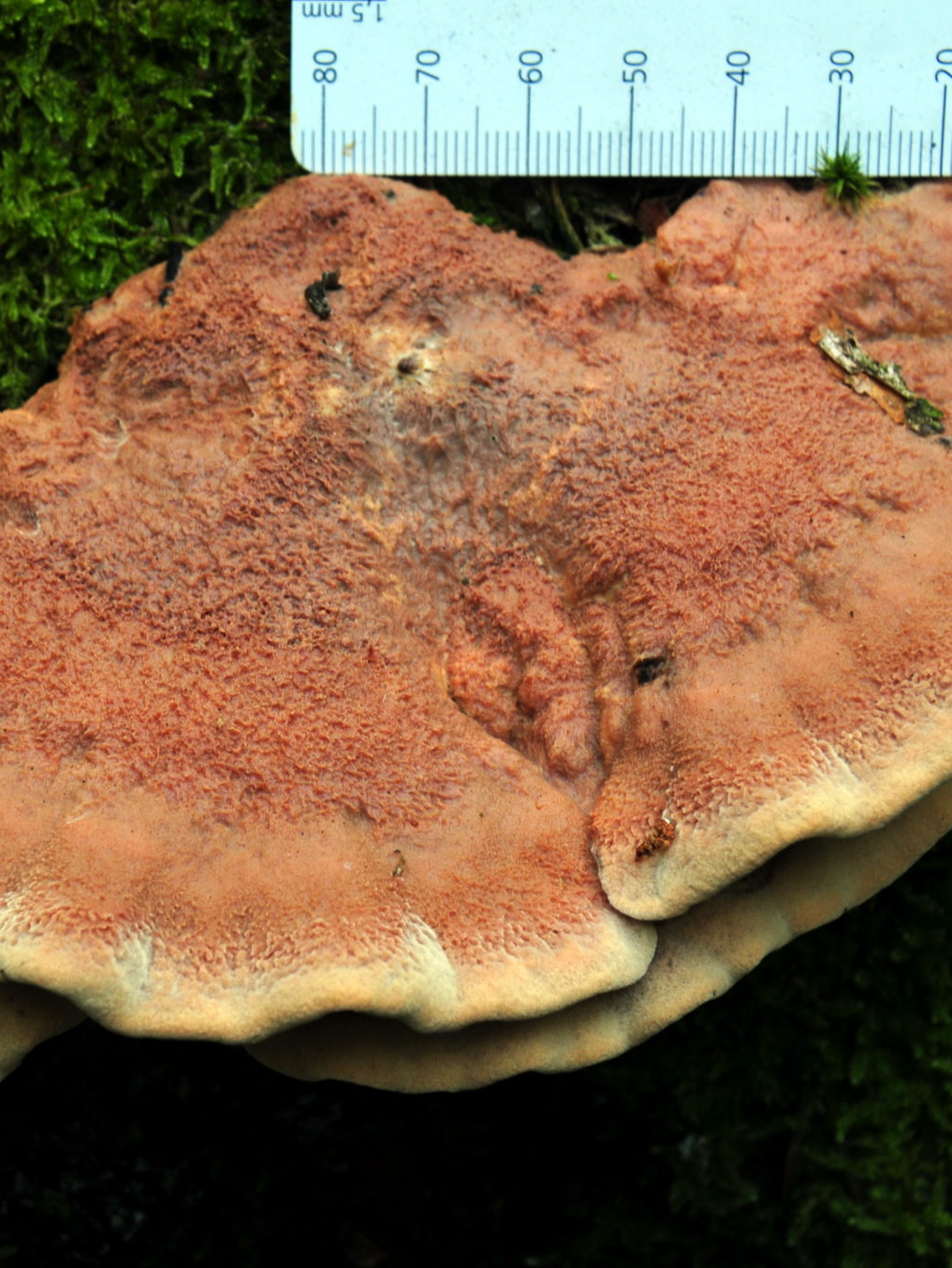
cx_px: 311
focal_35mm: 148
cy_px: 635
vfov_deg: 13.3
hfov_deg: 10.0
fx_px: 5424
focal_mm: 68
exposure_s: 1/80
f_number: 8
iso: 200
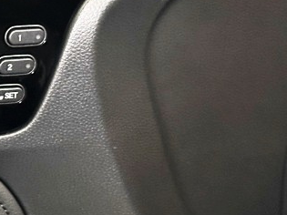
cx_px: -150
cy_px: 293
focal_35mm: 156
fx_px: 1293
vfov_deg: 9.3
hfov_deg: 12.1
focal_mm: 6.86
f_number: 1.78
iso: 640
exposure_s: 1/24
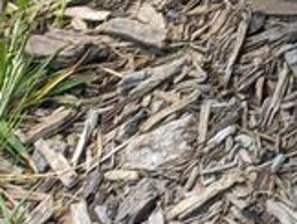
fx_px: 1529
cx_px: 944
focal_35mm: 178
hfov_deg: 8.8
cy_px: -538
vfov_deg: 7.1
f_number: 1.85
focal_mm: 6.81
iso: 52
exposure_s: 1/429
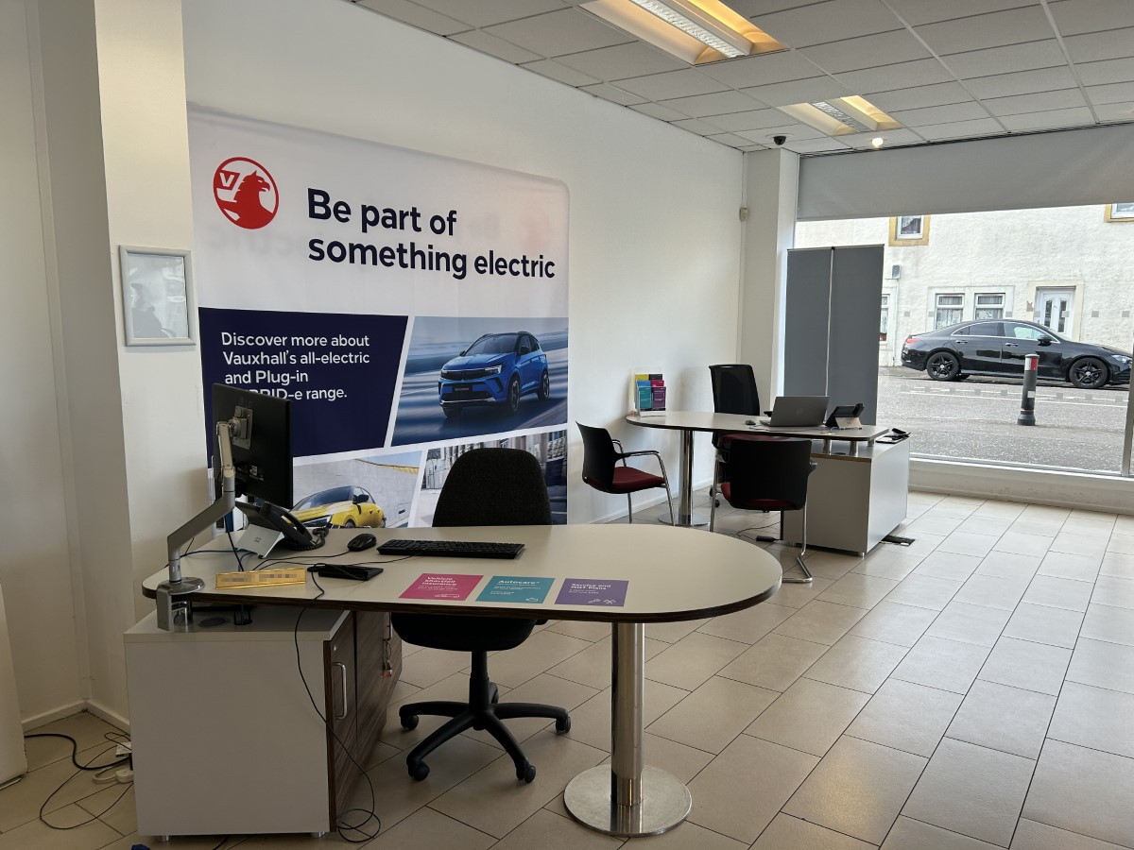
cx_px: 567
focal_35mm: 26
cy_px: 425
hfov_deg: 67.3
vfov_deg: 53.1
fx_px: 852
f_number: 1.5
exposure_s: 1/330
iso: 50
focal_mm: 5.7
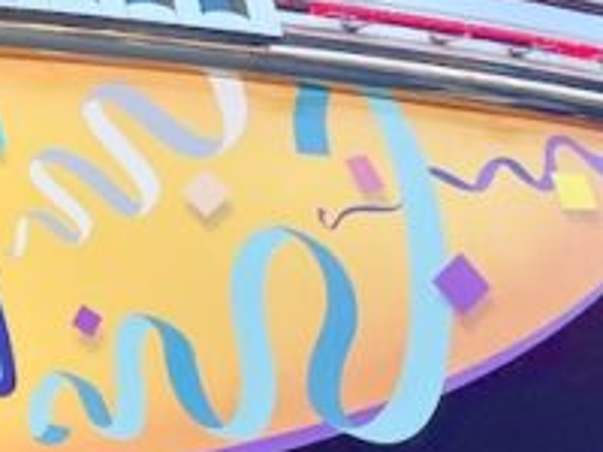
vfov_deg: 10.7
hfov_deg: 12.0
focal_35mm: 133
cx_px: -838
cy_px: -250
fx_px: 2317
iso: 50
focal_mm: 5.1
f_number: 1.6
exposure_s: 1/1441
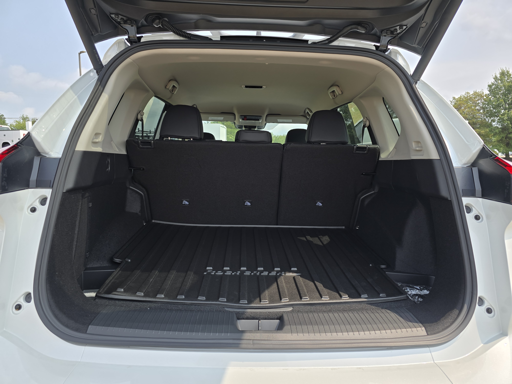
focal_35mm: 23
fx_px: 340
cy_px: 192
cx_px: 256
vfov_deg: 58.9
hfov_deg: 73.9
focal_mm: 6.3
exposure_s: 1/585
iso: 12
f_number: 1.7
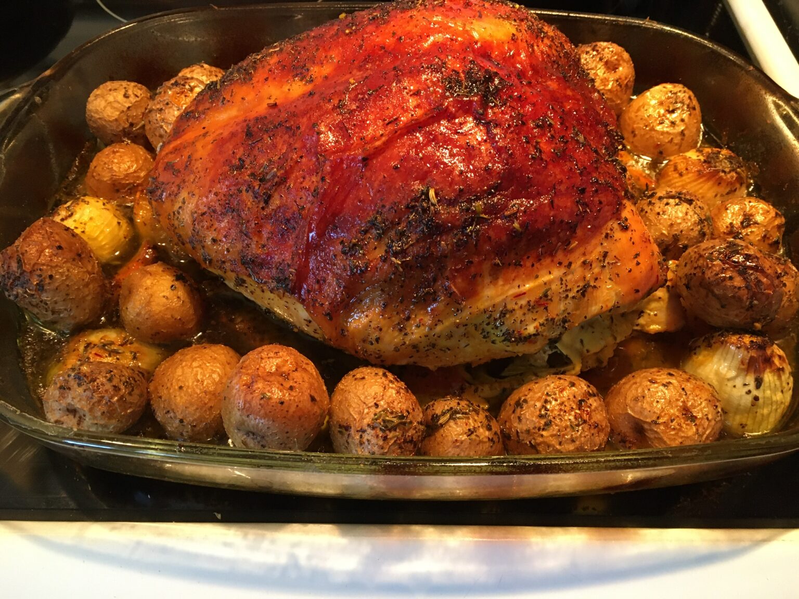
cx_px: 400
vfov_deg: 48.2
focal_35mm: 29
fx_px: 669
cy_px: 300
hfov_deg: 61.7
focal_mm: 4.15
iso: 200
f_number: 2.2
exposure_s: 1/20
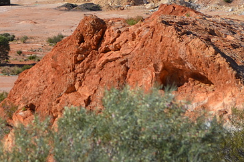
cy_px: 22
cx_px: -72
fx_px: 1613
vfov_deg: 5.7
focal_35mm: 238
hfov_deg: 8.5
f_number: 8
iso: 100
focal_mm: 55
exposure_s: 1/320
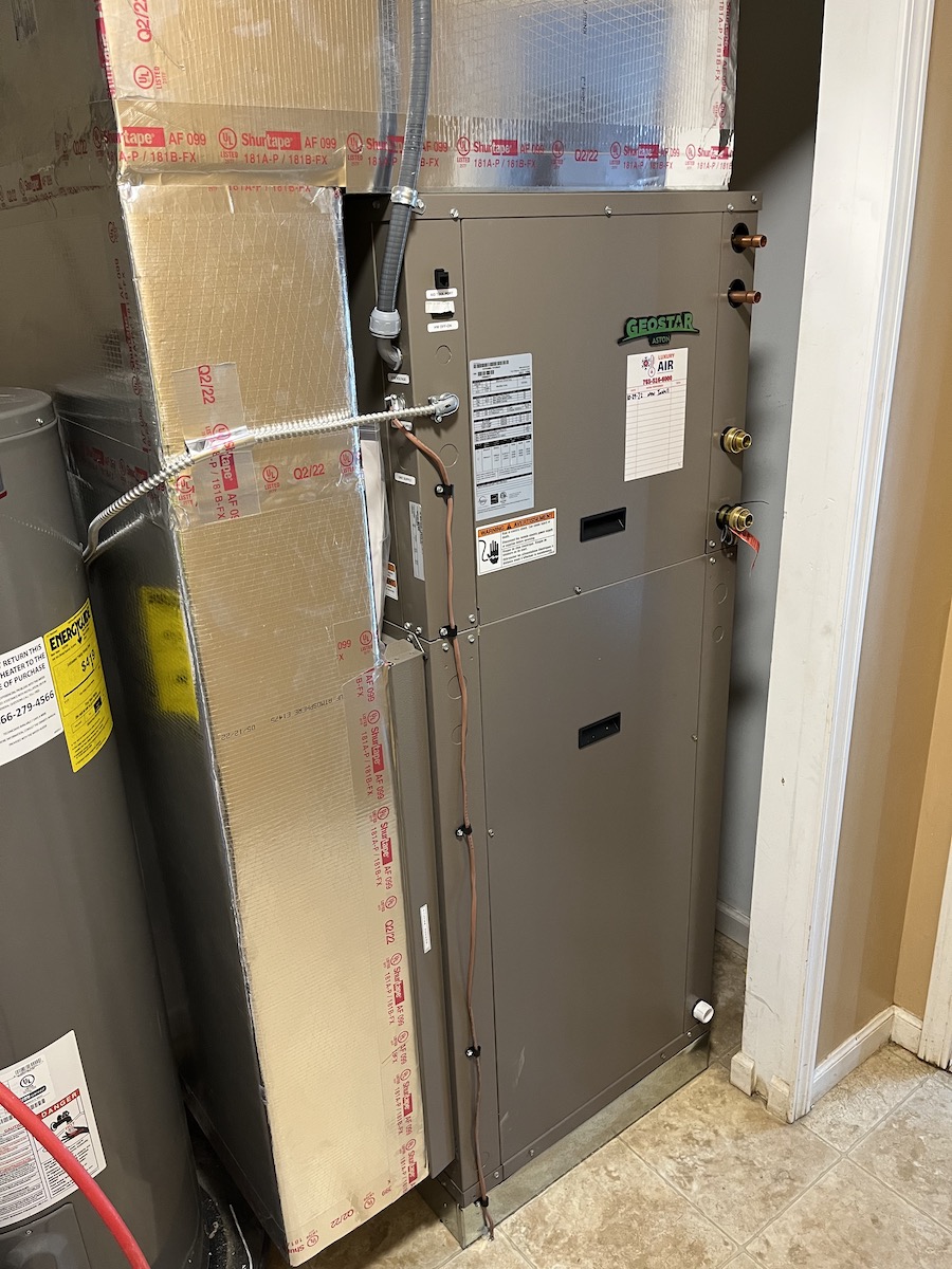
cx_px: 476
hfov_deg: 53.1
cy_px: 634
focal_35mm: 26
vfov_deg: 67.3
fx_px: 953
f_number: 1.6
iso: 250
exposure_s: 1/60
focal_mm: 5.1
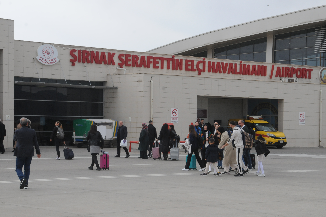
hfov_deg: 18.9
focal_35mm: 108
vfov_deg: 12.6
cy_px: 108
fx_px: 977
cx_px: 163
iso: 800
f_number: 11
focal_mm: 72
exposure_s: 1/500
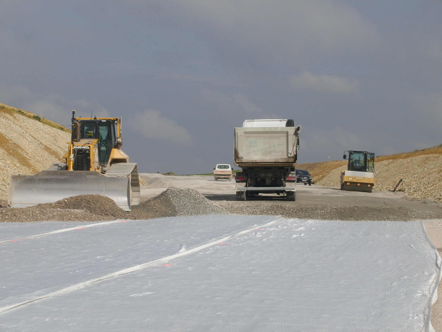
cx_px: 221
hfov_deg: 20.2
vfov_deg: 15.2
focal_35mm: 97
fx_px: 1239
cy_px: 166
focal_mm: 16.87
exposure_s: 1/500
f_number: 10.1
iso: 100
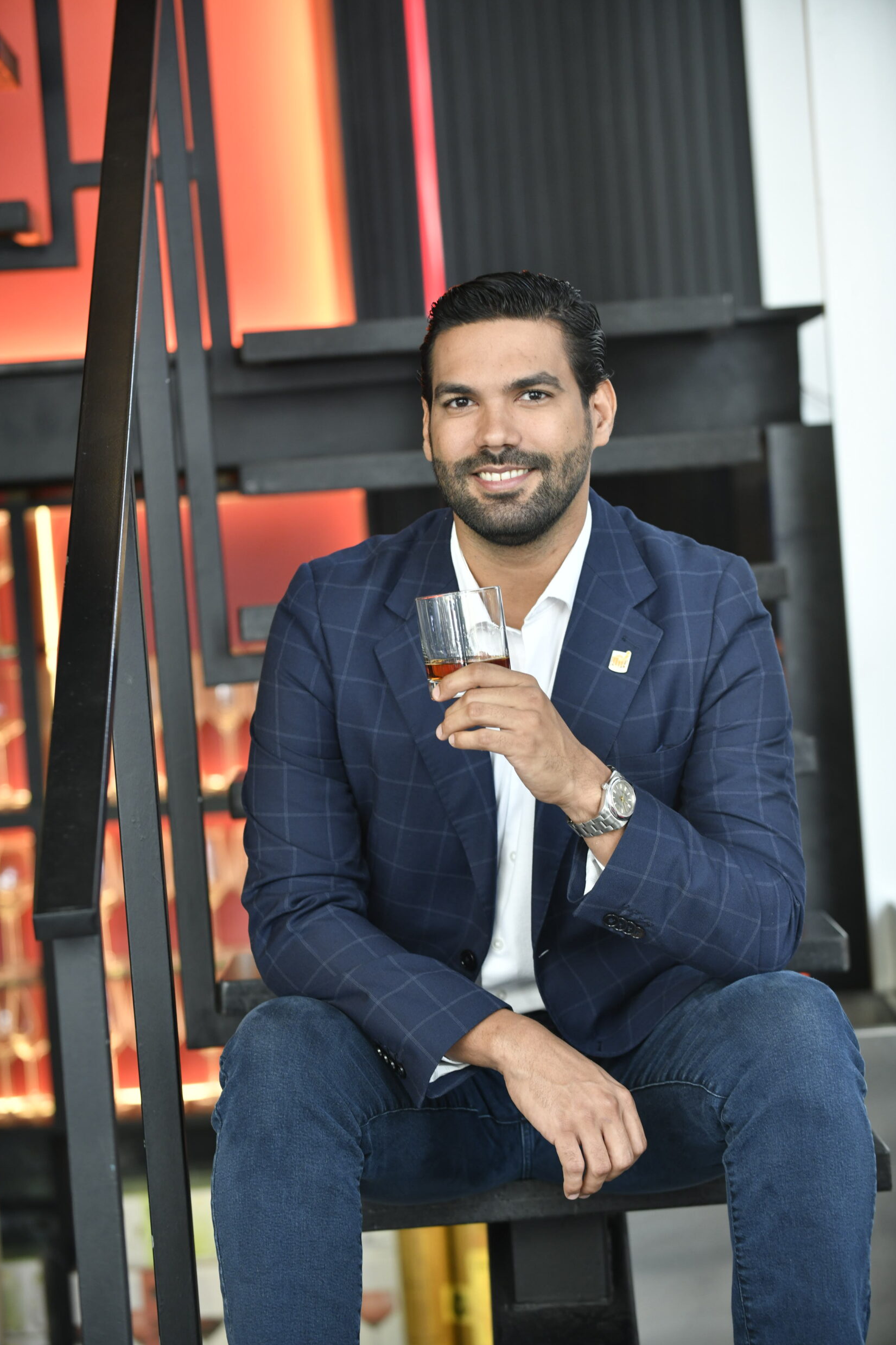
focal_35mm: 103
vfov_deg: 19.8
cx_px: 448
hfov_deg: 13.3
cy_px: 674
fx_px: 3844
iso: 800
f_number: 4.5
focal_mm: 102
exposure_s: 1/100
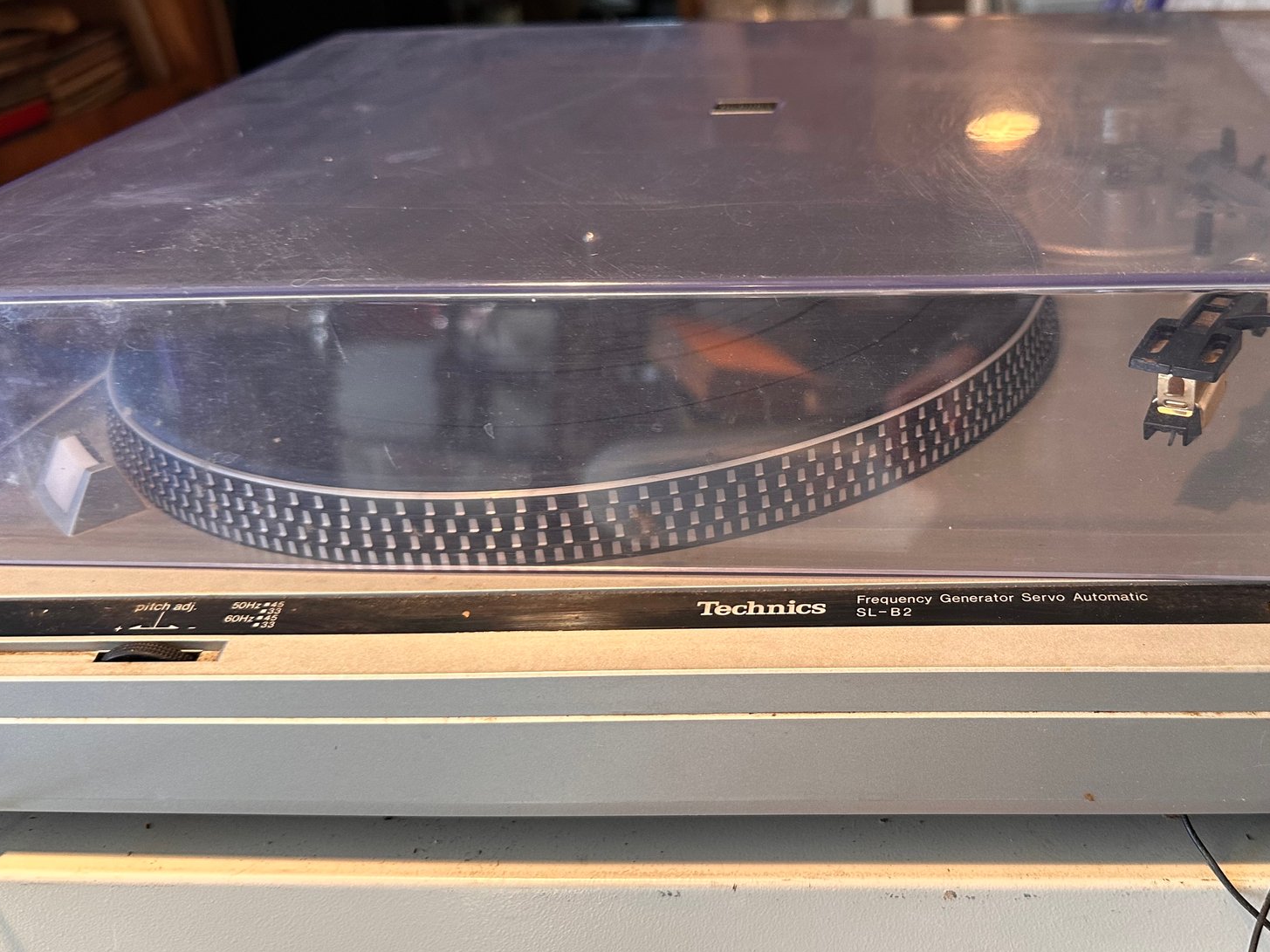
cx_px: 803
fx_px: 1211
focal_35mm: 33
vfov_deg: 42.9
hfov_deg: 54.7
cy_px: 416
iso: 200
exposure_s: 1/120
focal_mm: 6.86
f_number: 1.78
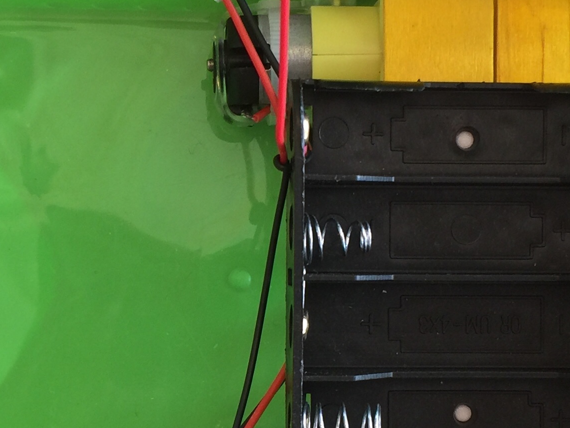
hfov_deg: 23.5
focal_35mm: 83
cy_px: 270
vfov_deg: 17.7
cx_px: 223
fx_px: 1367
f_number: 2.2
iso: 40
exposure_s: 1/15
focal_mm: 4.15
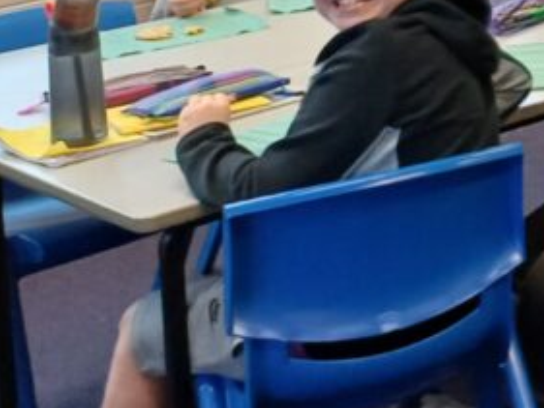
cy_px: -281
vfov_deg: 12.3
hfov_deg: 13.7
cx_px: 1216
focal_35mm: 112
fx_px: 1761
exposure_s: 1/50
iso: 160
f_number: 1.8
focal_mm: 4.65
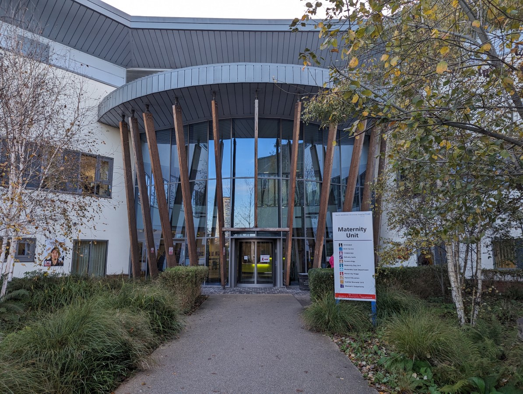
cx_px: 262
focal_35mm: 24
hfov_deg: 71.5
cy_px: 197
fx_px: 363
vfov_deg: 56.9
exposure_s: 1/81.9
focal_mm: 6.81
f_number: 1.85
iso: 53
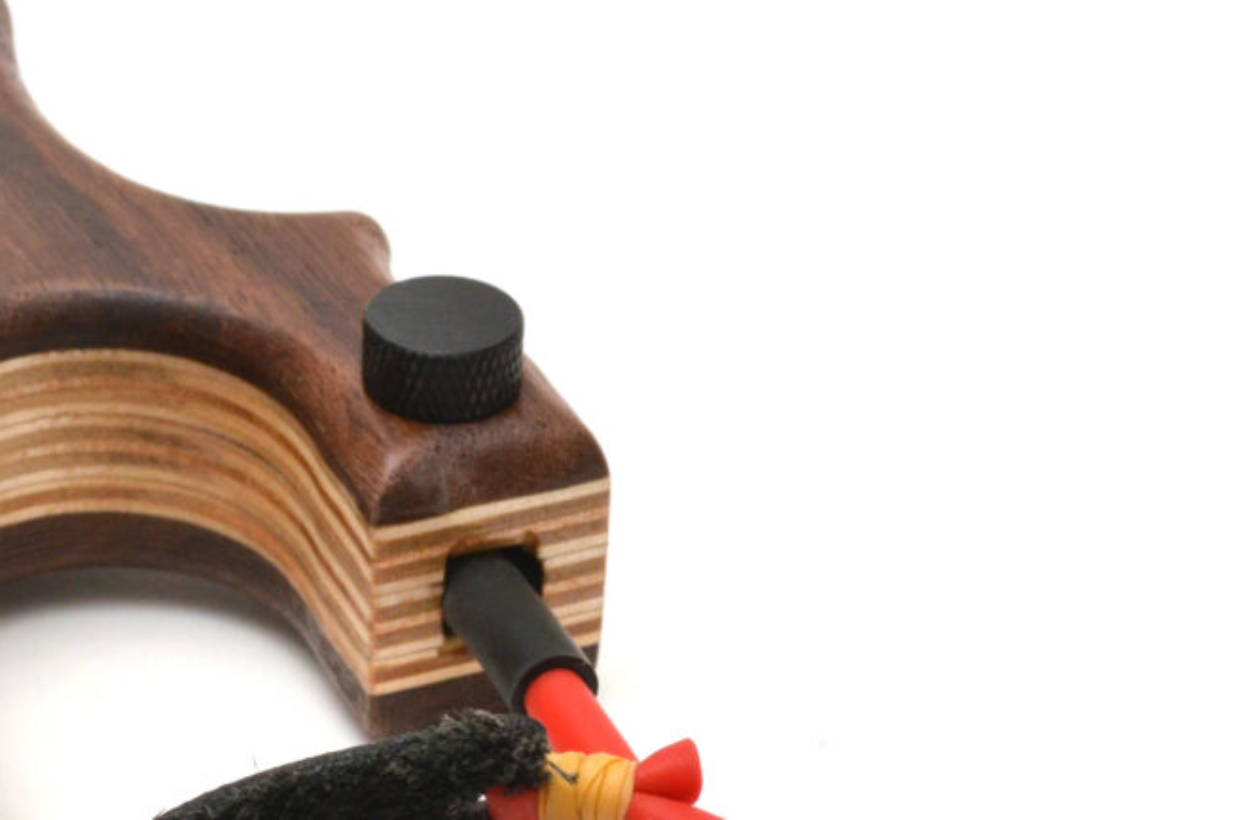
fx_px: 4235
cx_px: 155
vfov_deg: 11.0
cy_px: 783
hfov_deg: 16.5
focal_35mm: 123
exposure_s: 1/200
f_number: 10
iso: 640
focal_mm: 35
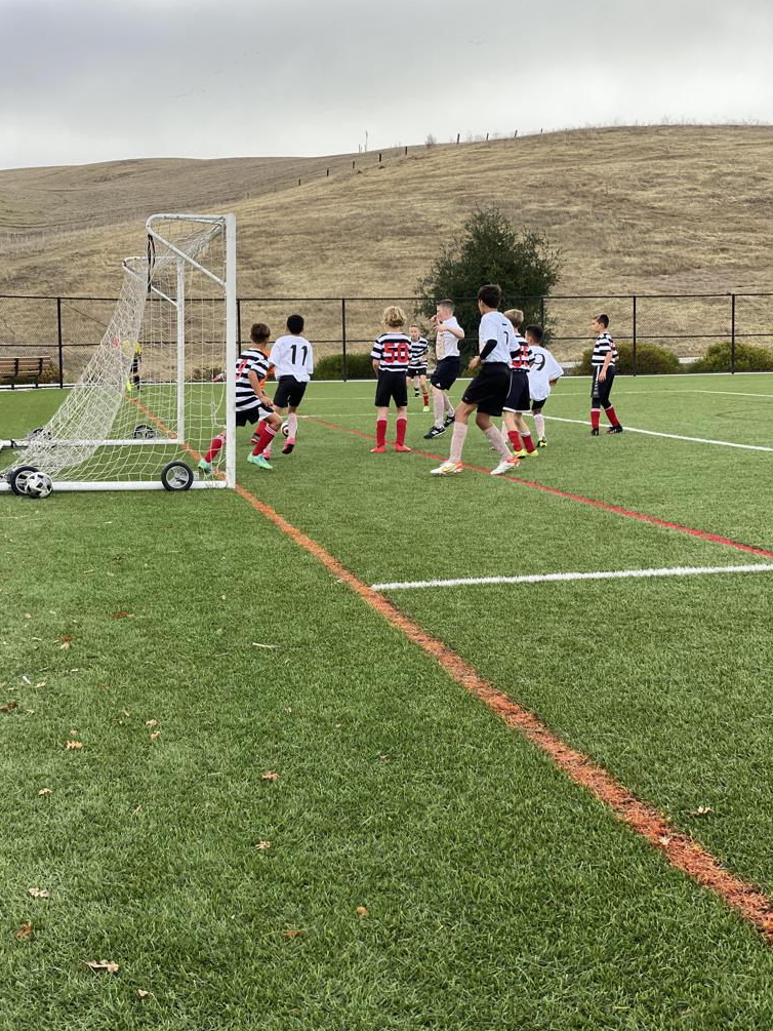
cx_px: 382
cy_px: 520
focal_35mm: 53
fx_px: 1578
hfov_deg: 27.5
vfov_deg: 36.2
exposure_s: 1/340
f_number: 2
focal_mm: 6
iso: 20
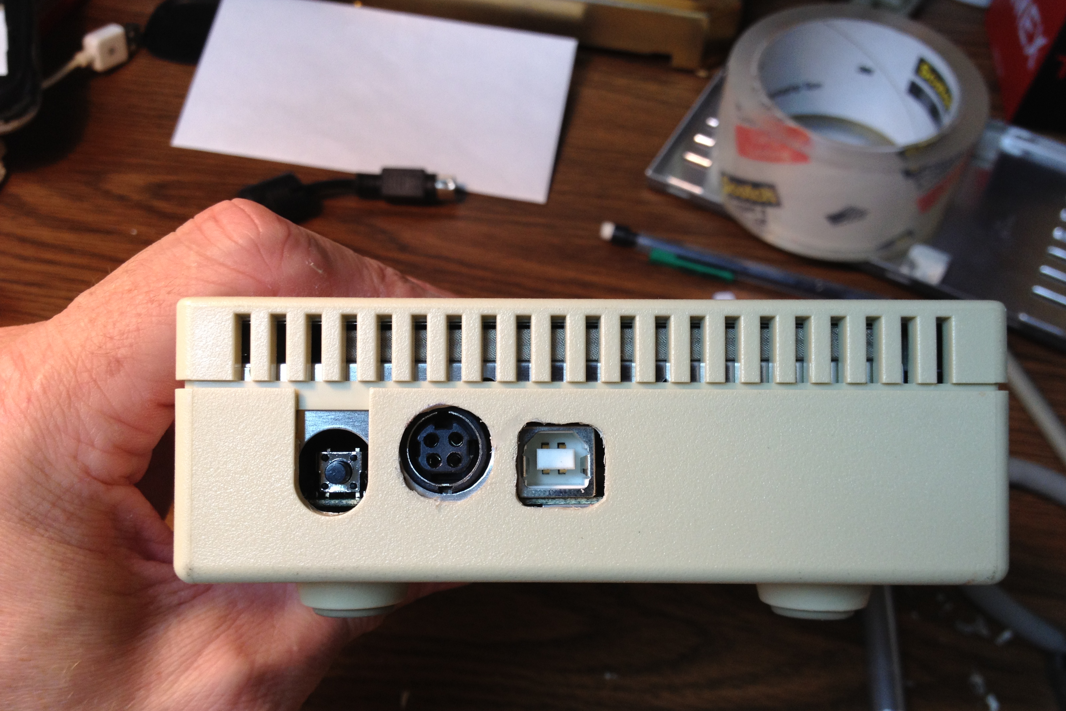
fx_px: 1096
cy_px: 395
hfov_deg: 51.9
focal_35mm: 37
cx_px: 532
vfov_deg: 35.9
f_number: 2.4
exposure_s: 1/40
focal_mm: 4.28
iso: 64
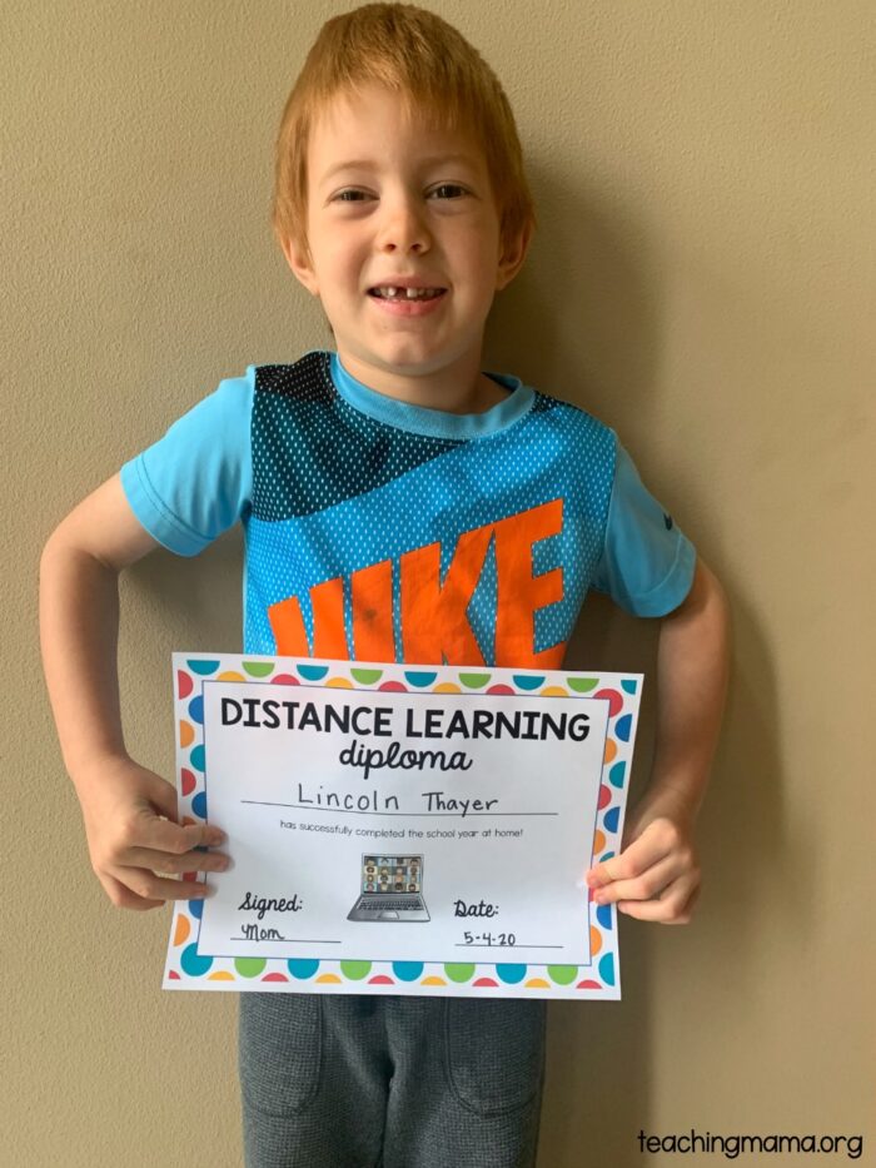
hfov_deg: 53.1
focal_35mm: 26
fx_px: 877
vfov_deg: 67.3
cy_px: 584
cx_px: 438
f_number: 1.8
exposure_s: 1/60
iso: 160
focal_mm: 4.25
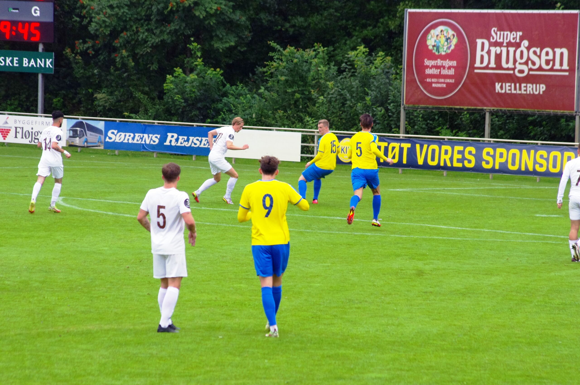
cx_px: 290
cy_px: 192
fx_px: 3620
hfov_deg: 9.2
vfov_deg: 6.1
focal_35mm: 225
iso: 800
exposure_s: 1/200
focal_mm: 150
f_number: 7.1
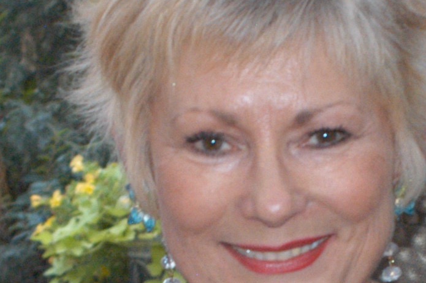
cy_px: 362
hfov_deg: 9.1
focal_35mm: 227
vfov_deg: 6.0
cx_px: 255
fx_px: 2686
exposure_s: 1/60
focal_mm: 35
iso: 1250
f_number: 5.6
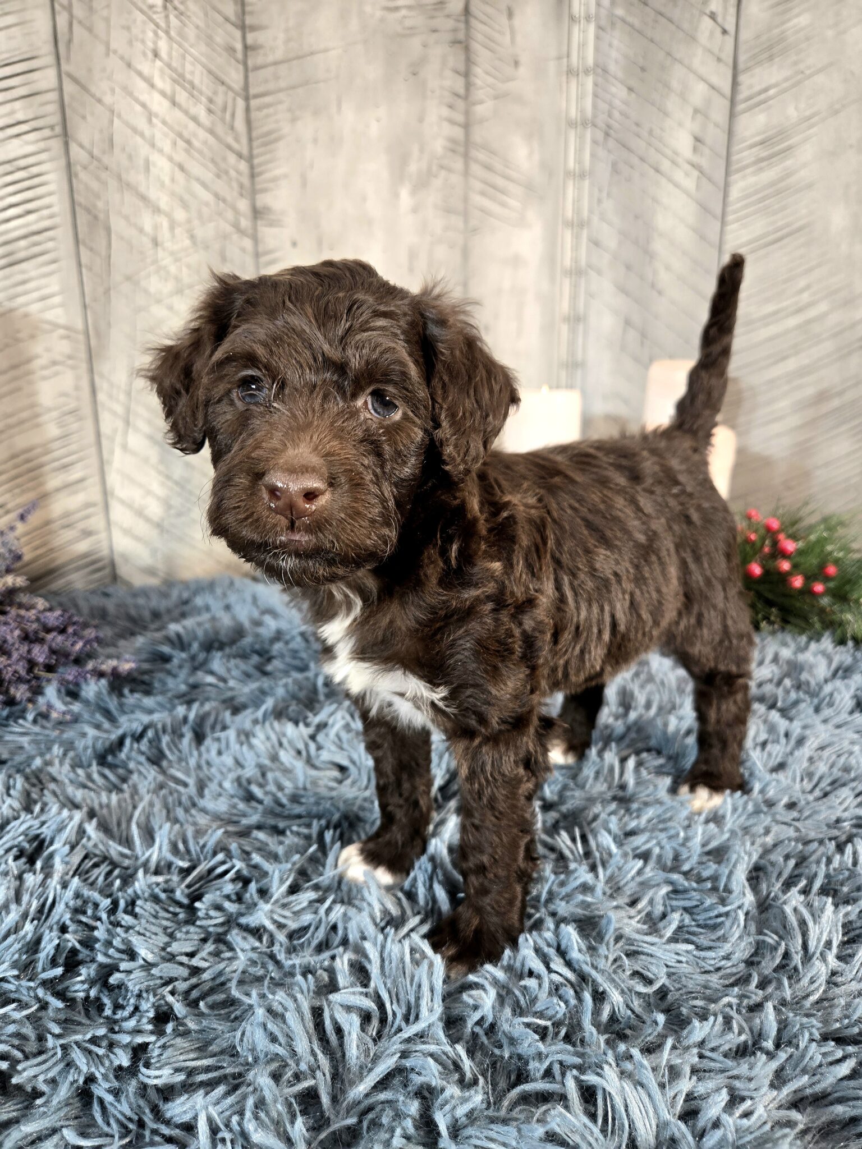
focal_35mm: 23
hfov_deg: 58.9
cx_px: 431
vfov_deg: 73.9
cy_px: 574
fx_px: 764
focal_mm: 5.4
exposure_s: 1/120
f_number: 1.8
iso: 80
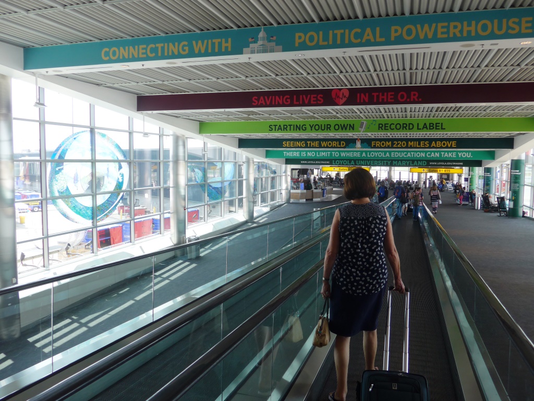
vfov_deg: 48.2
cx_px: 267
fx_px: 447
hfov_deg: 61.7
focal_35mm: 29
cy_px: 200
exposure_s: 1/200
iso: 80
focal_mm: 6
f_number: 2.8
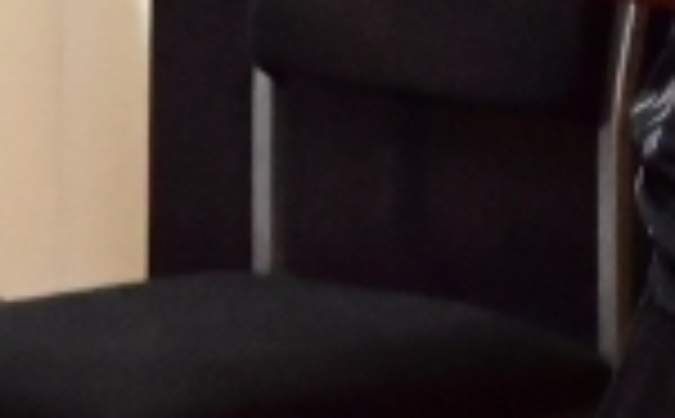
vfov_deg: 3.5
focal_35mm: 363
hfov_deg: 5.4
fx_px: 6663
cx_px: 2223
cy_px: -703
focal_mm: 52
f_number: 13
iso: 12800
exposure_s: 1/200
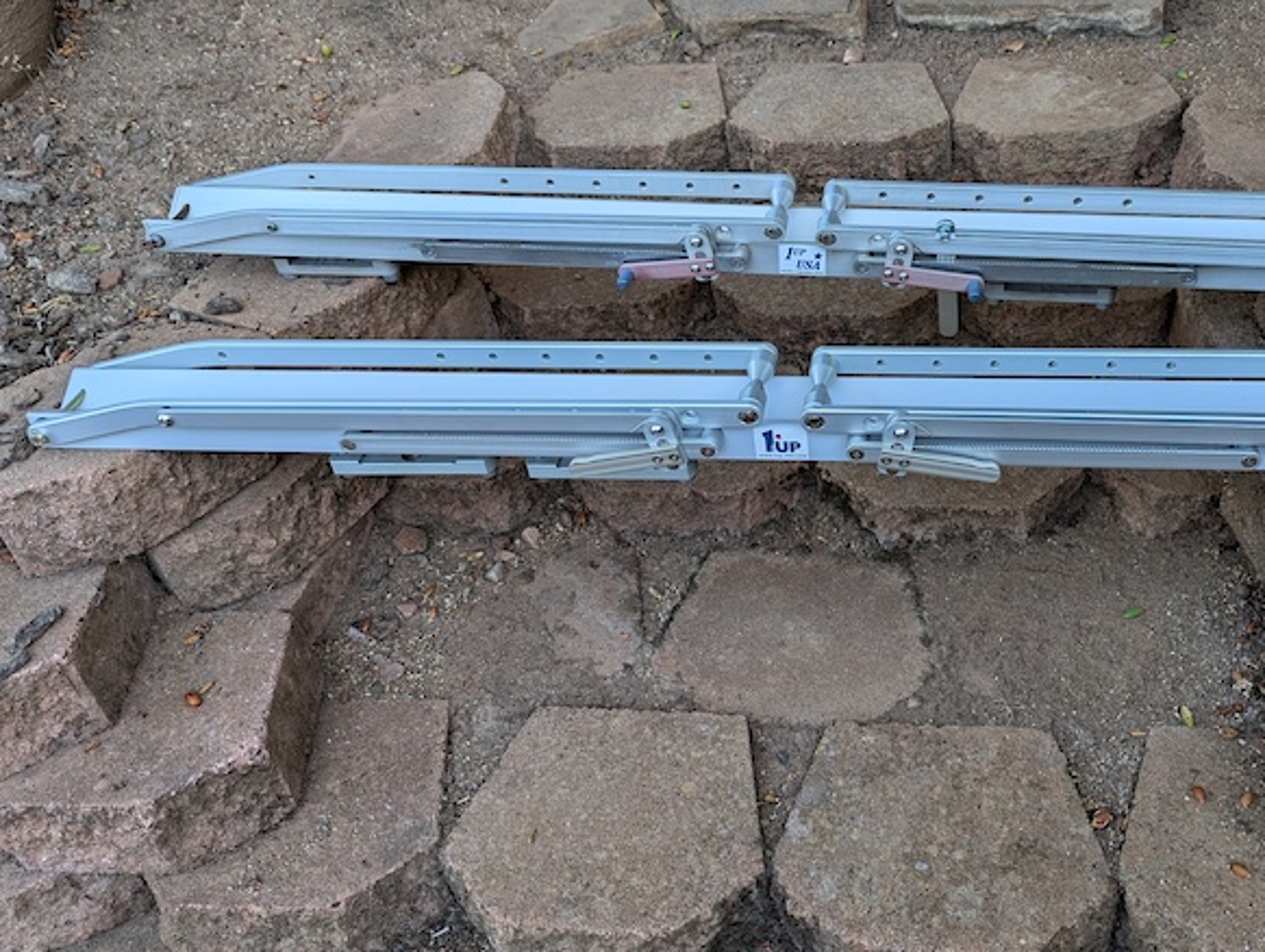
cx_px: 841
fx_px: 1207
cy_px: 389
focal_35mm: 33
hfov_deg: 54.2
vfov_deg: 42.9
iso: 41
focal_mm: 6.81
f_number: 1.85
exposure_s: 1/76.5
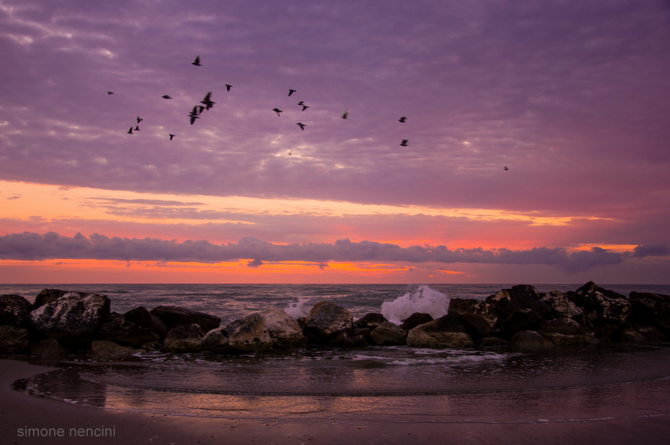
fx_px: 697
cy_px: 222
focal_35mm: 38
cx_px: 335
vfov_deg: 35.4
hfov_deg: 51.3
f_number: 4
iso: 200
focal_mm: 25
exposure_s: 1/100
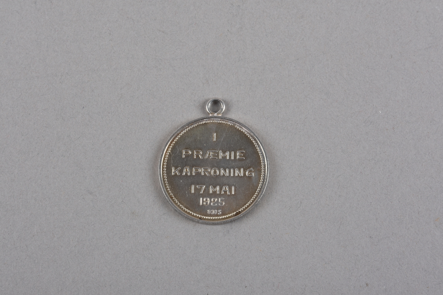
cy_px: 148
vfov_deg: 14.0
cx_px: 222
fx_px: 1200
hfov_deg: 20.9
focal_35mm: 98
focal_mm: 65
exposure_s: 1/125
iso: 100
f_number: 13
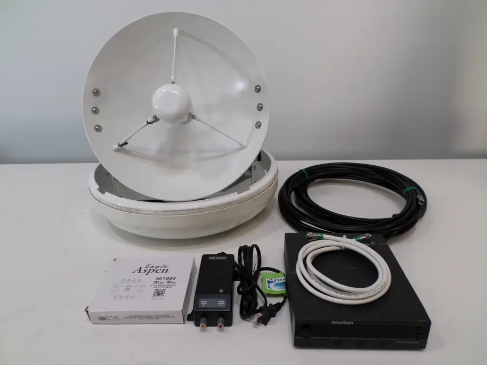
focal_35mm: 25
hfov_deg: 69.4
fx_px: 352
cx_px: 244
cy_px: 182
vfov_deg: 54.9
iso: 80
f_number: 2.5
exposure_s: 1/60
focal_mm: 4.5
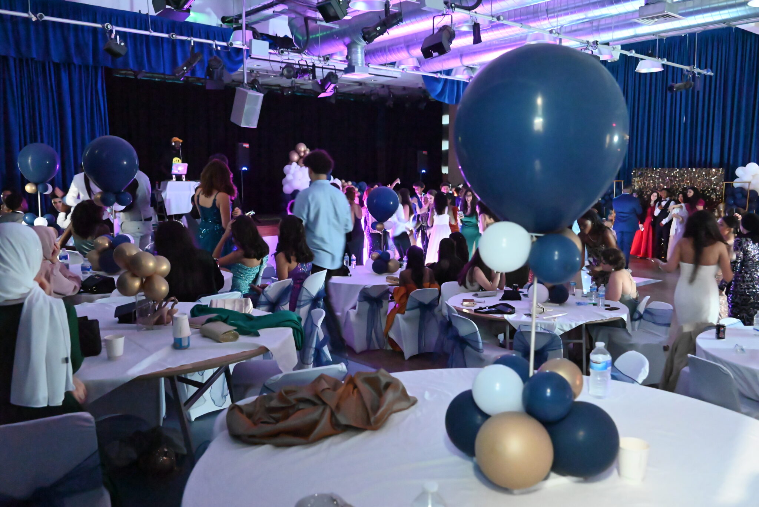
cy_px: 254
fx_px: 654
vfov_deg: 42.4
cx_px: 380
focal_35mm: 31
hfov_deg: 60.3
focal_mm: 31
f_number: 4.5
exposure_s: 1/20
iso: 25600
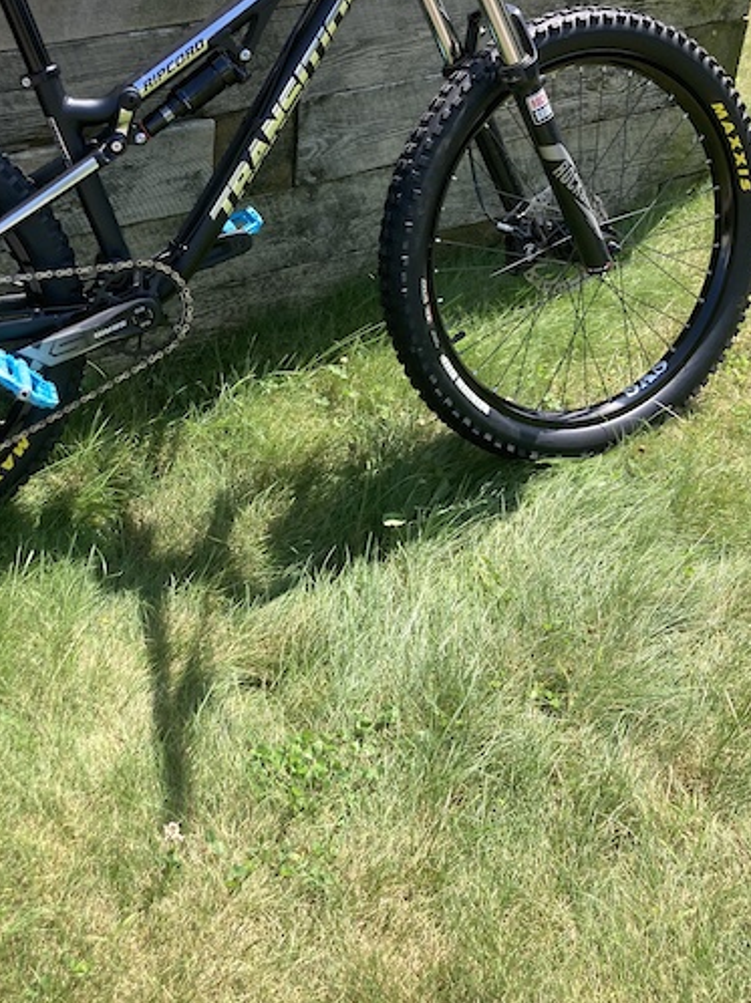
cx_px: 207
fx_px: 1303
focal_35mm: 45
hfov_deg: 31.7
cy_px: 338
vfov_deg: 41.6
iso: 20
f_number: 1.8
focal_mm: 3.99
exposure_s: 1/623
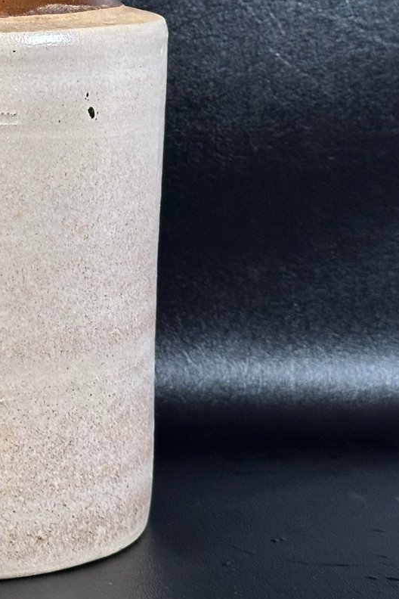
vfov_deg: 16.2
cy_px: 142
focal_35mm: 126
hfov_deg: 10.3
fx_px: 2095
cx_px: -286
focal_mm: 6.86
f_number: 1.78
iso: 64
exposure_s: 1/60
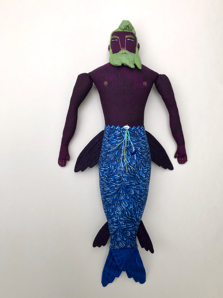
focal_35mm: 28
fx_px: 241
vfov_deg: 63.4
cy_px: 149
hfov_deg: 49.7
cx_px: 112
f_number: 1.8
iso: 20
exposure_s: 1/960
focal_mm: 3.99
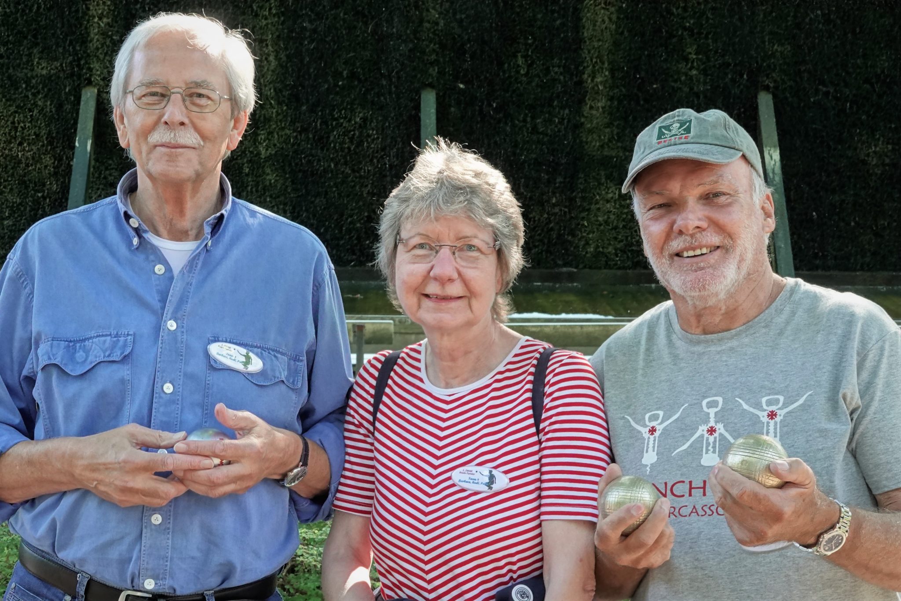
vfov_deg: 25.1
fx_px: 1351
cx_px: 450
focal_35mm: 54
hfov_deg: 36.9
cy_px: 300
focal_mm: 19.68
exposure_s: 1/30
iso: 500
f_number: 8
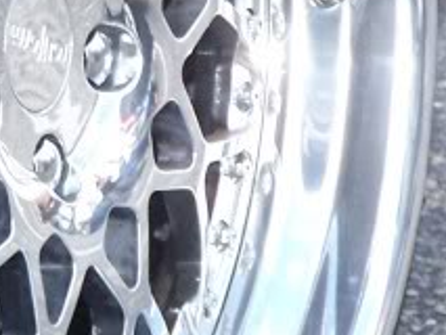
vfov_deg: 1.8
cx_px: -15
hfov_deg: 2.4
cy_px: 6
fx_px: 10455
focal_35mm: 811
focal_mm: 28
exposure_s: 1/320
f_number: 3.3
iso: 160
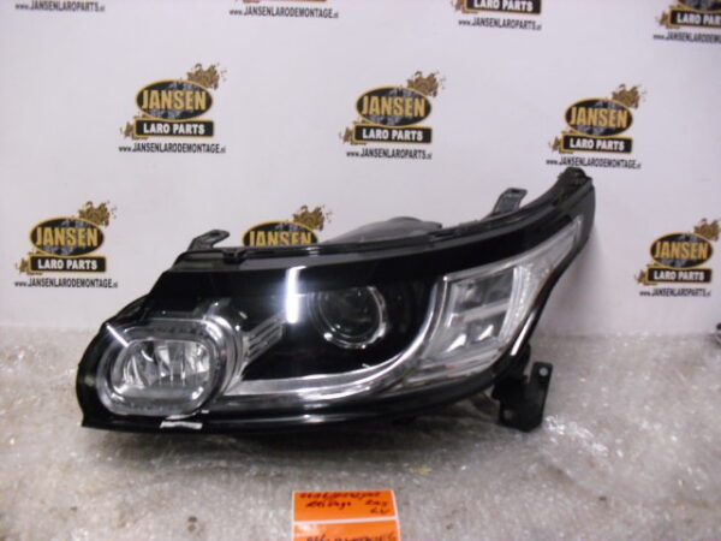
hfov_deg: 51.4
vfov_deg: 39.7
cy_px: 270
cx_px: 360
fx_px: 750
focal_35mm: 36
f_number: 3.1
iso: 400
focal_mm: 6.3
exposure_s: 1/100
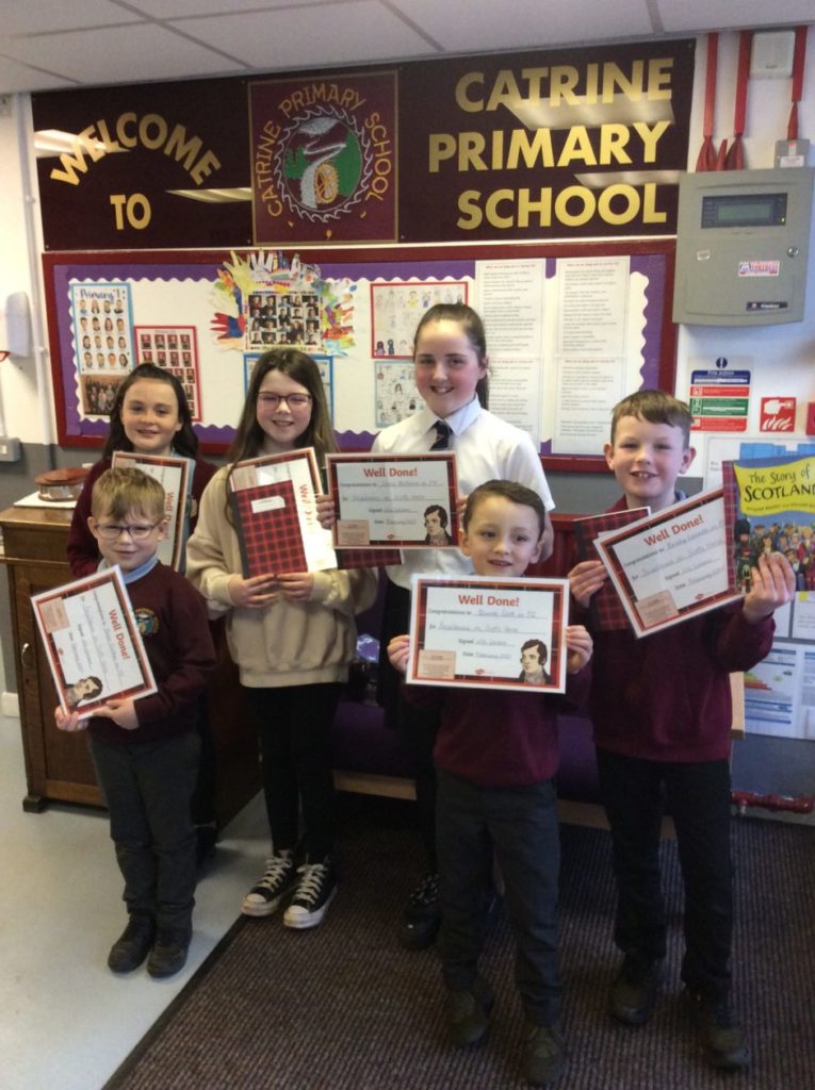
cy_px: 545
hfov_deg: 44.1
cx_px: 408
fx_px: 1007
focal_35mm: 32
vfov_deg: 56.9
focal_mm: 3.3
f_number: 2.4
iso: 160
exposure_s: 1/25
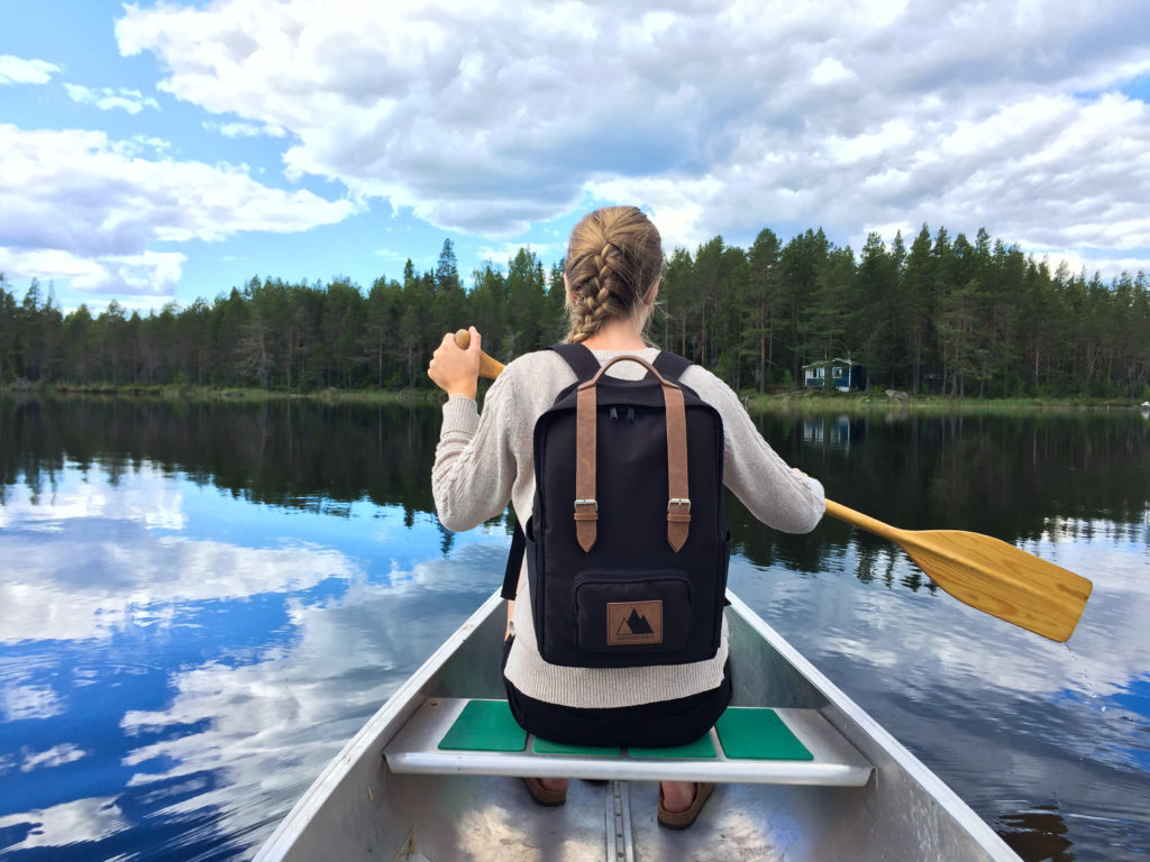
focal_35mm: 29
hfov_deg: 61.7
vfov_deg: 48.2
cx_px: 575
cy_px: 431
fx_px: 963
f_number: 2.2
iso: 32
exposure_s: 1/640
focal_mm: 4.15
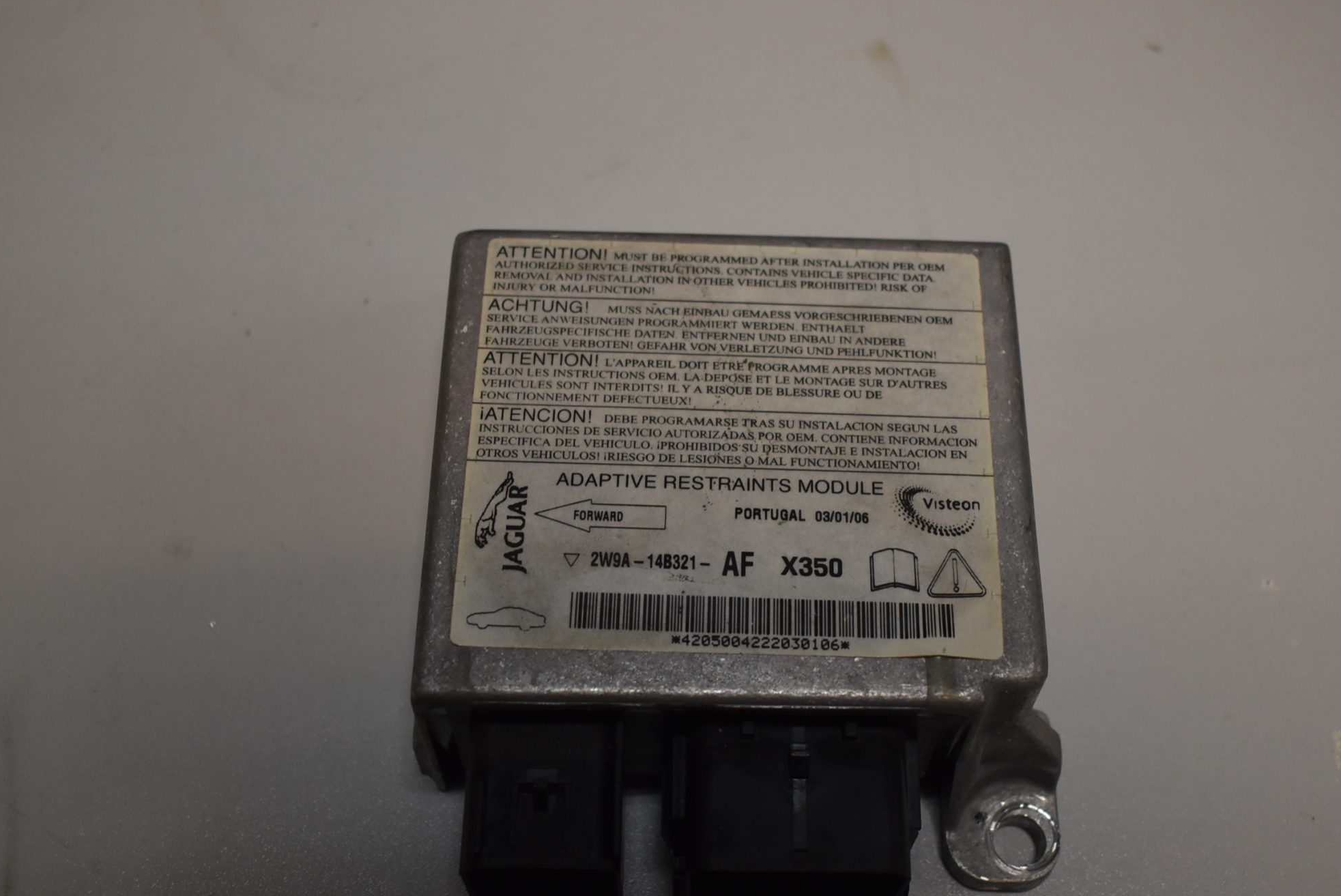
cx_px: 712
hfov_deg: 45.4
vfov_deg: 31.2
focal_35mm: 43
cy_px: 514
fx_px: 1603
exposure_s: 1/160
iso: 800
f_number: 3.8
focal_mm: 22
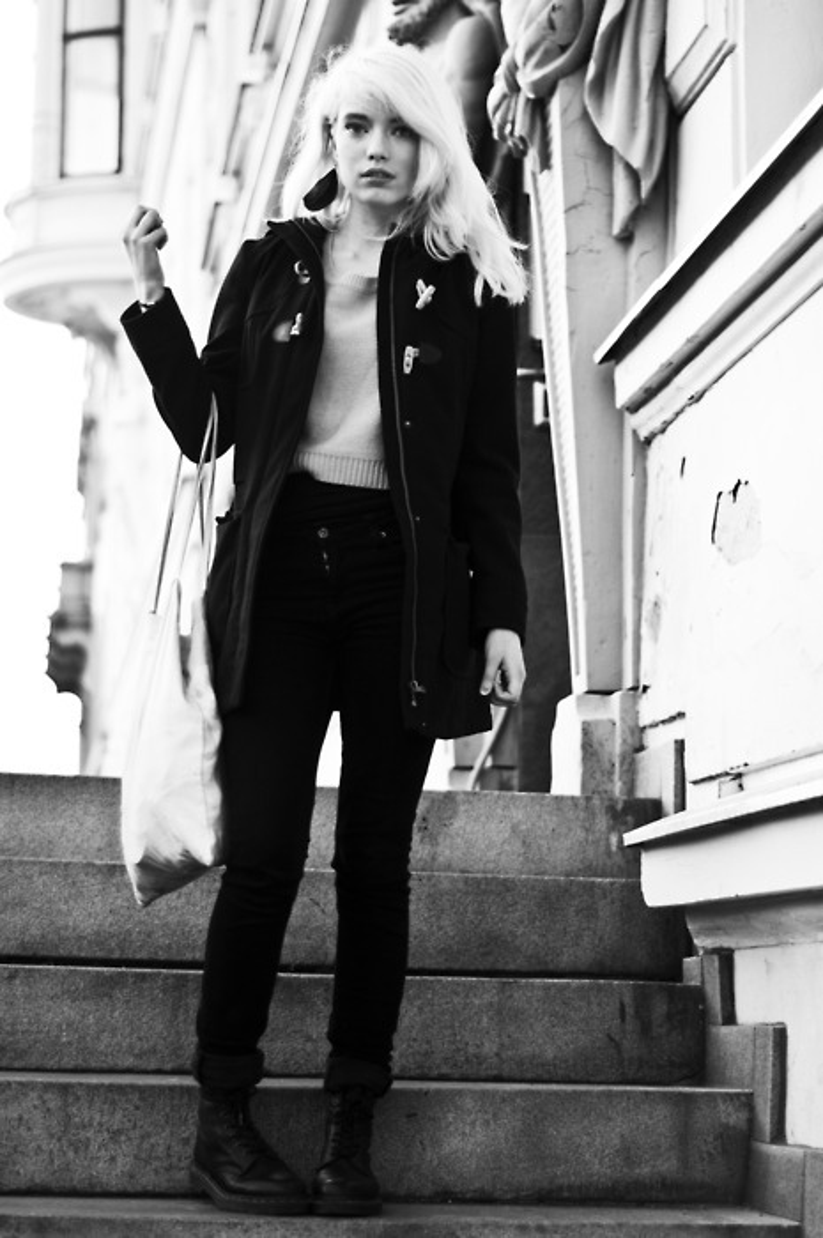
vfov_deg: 27.0
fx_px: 2578
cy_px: 619
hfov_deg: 18.1
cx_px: 412
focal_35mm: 75
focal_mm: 50
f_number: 2
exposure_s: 1/320
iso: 800
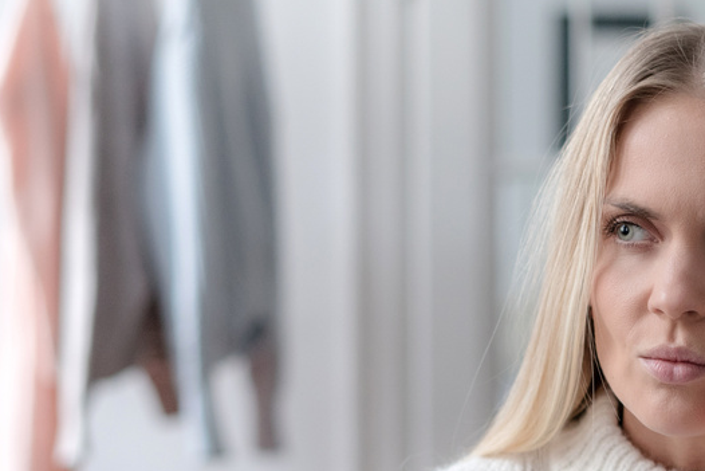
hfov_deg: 17.8
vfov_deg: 12.0
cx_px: 582
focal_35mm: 114
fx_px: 2233
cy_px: 401
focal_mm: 50
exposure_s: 1/80
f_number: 2.2
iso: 1000
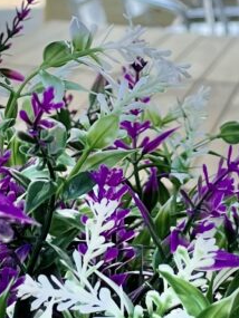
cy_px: 21
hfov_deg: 10.6
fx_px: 1288
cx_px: 132
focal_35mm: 140
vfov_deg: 13.9
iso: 32
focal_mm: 4.2
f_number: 1.6
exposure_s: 1/725
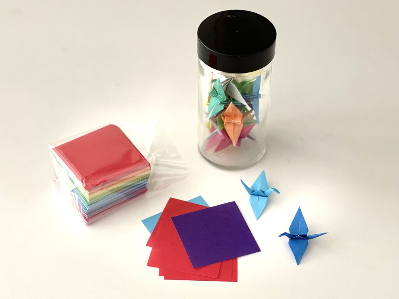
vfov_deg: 28.0
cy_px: 150
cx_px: 200
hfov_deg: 36.8
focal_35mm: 52
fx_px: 599
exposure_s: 1/122
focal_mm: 6
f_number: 2
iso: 50
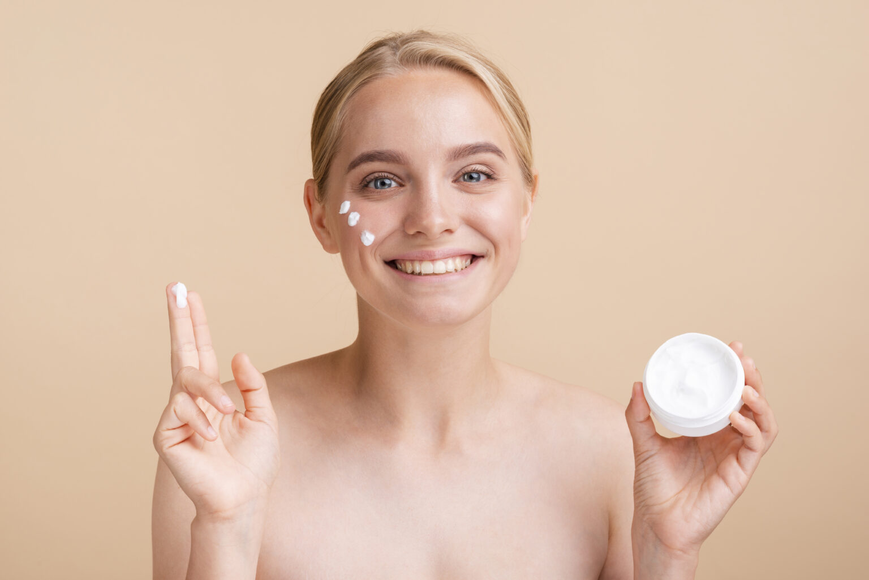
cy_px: 290
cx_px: 434
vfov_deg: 16.1
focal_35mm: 85
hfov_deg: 23.9
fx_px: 2052
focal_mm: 85
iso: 100
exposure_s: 1/160
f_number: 11
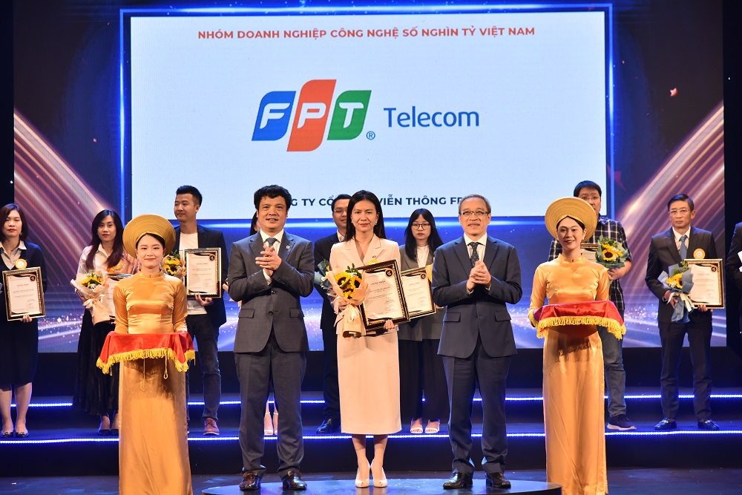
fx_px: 2164
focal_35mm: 105
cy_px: 248
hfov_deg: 19.5
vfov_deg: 13.0
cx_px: 371
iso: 1000
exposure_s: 1/160
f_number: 4.5
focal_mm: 105
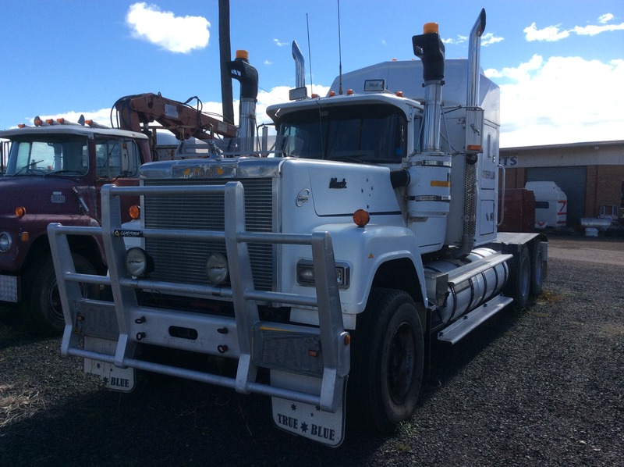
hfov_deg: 55.4
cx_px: 312
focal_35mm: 33
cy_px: 234
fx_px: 594
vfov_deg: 42.9
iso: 32
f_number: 2.4
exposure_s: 1/1217
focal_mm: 3.3
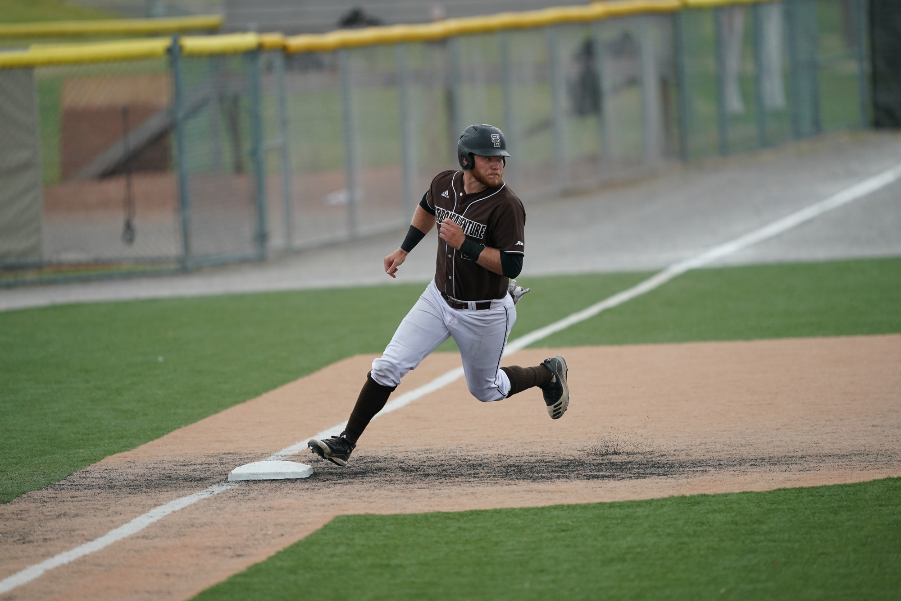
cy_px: 300
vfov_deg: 3.4
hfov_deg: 5.2
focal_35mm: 400
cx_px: 450
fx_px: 10010
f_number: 2.8
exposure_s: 1/12800
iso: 1250
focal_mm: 400
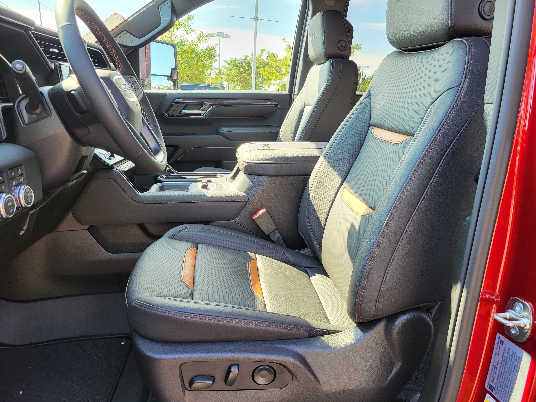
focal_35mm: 26
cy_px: 201
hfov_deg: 67.3
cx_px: 268
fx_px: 403
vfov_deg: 53.1
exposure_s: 1/120
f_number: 1.8
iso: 40
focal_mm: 5.4
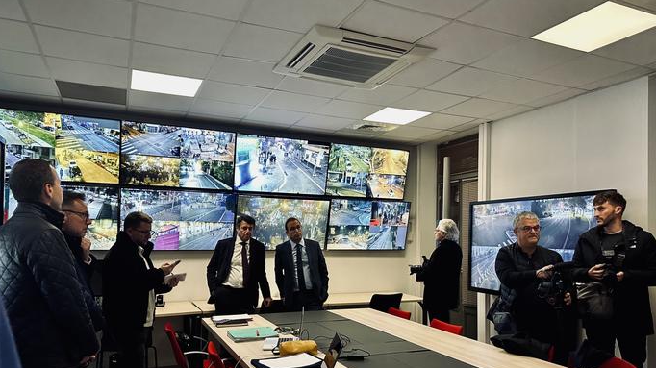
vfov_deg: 42.6
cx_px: 333
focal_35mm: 27
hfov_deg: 69.9
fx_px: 469
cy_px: 227
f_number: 1.78
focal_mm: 6.86
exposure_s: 1/60
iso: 400
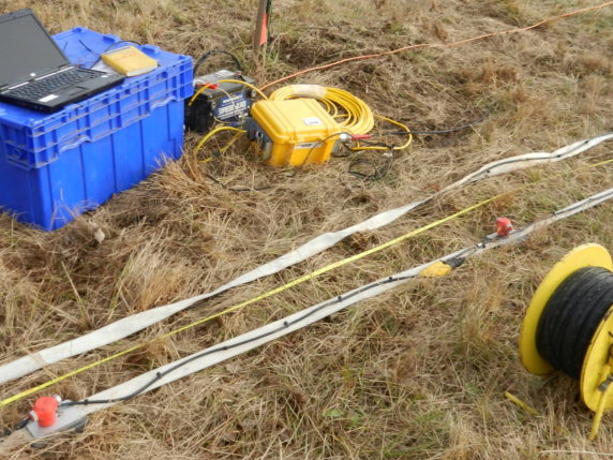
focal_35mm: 51
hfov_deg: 37.5
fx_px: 903
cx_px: 283
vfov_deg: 28.5
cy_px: 196
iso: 160
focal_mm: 6.9
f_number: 4
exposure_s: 1/160
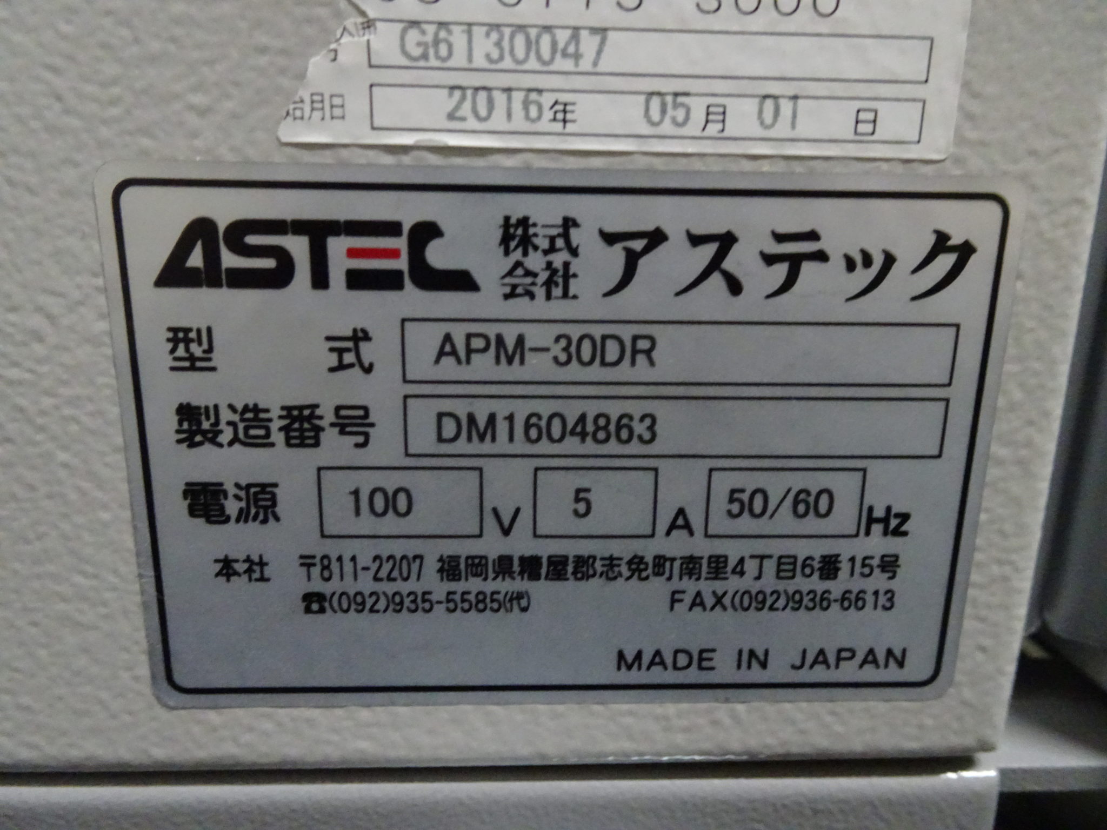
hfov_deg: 71.6
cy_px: 415
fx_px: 768
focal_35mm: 24
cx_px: 554
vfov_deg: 56.8
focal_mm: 4.1
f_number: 3.5
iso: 2000
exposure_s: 1/30
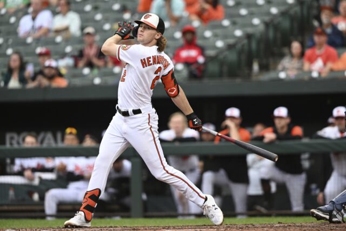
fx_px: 3845
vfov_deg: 3.4
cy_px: 116
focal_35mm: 400
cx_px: 173
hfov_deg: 5.2
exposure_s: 1/2000
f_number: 3.5
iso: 800
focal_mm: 400
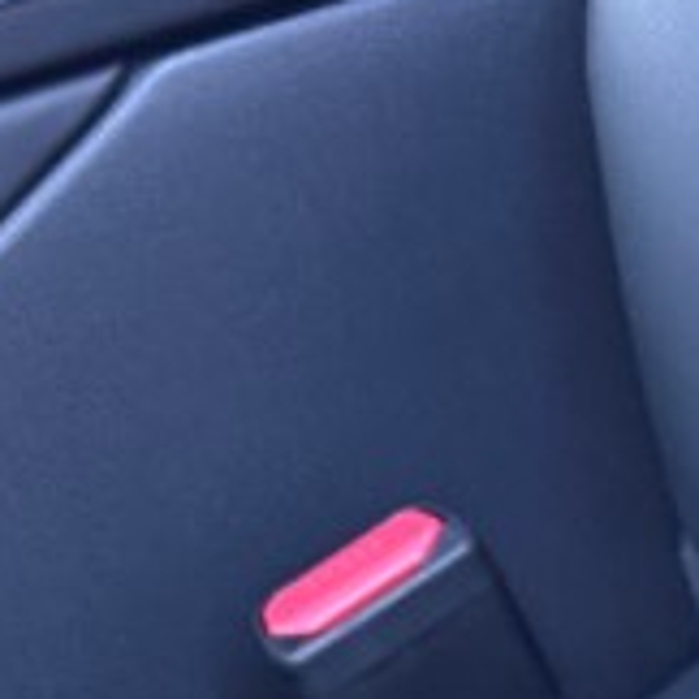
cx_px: -186
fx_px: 6146
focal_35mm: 269
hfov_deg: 6.5
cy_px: 1553
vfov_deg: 6.3
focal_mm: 6.86
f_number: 1.78
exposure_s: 1/60
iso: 250
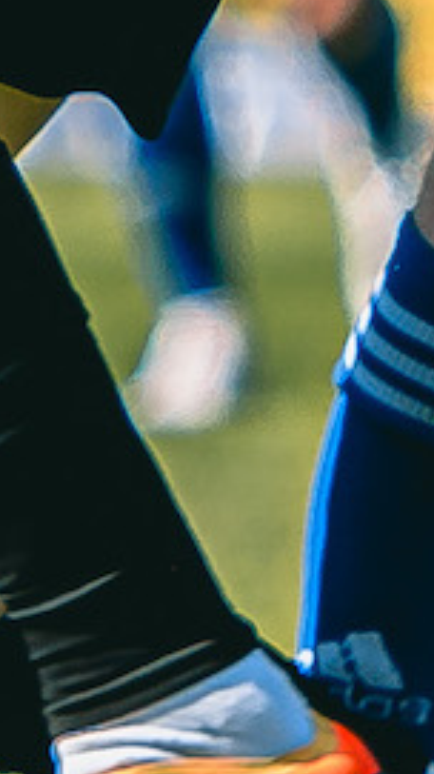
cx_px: -134
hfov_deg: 0.6
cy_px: -675
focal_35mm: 1918
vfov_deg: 1.1
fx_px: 39325
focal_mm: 140
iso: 100
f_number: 3.2
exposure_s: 1/2000
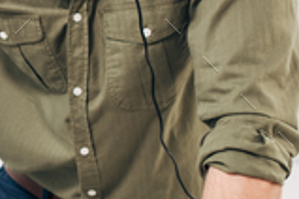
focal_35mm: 185
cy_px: 39
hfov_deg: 10.6
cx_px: -194
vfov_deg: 7.4
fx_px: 1536
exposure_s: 1/200
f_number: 3.5
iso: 320
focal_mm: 50
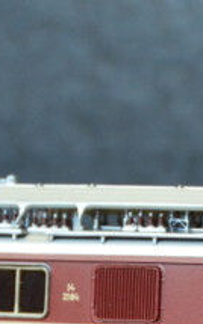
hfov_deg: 2.4
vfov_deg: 3.8
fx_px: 4830
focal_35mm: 546
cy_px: 307
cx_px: 226
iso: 800
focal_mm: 75
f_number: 7.1
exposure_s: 1/25
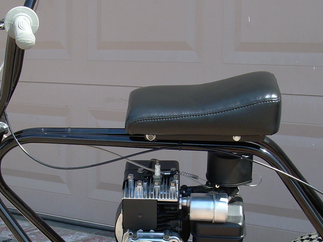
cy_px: 185
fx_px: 859
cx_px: 143
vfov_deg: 16.0
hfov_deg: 21.3
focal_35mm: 92
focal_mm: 7.7
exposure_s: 1/162
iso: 50
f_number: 5
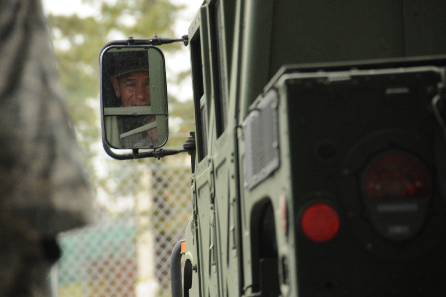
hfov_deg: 6.9
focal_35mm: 300
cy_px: 148
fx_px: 3712
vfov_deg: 4.6
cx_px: 223
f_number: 5.6
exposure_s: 1/125
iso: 320
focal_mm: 200
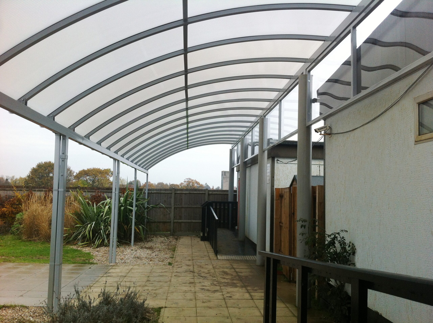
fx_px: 437
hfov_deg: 52.7
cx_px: 216
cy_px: 162
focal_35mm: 35
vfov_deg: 40.6
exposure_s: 1/120
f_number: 2.8
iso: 80
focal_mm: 3.85
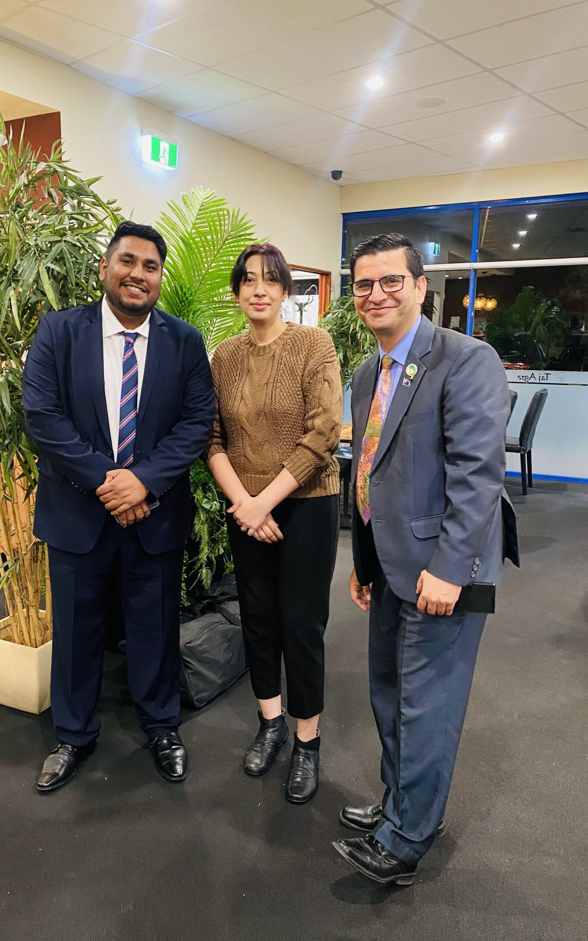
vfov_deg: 66.5
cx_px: 233
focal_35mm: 28
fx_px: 718
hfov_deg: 44.3
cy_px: 475
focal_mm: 4.25
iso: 500
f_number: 1.8
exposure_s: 1/25
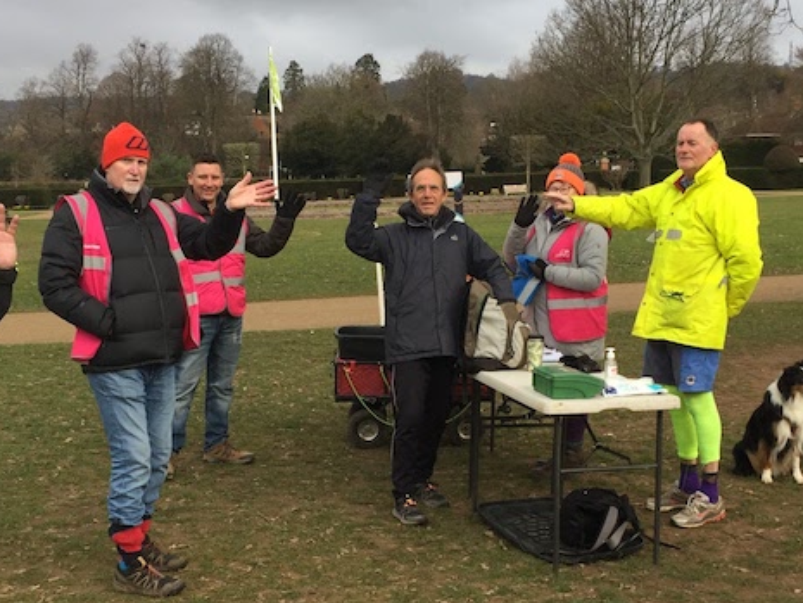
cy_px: 384
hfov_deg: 36.1
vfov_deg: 27.4
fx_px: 1230
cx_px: 433
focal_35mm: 53
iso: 32
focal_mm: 4.15
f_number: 2.2
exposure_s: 1/449
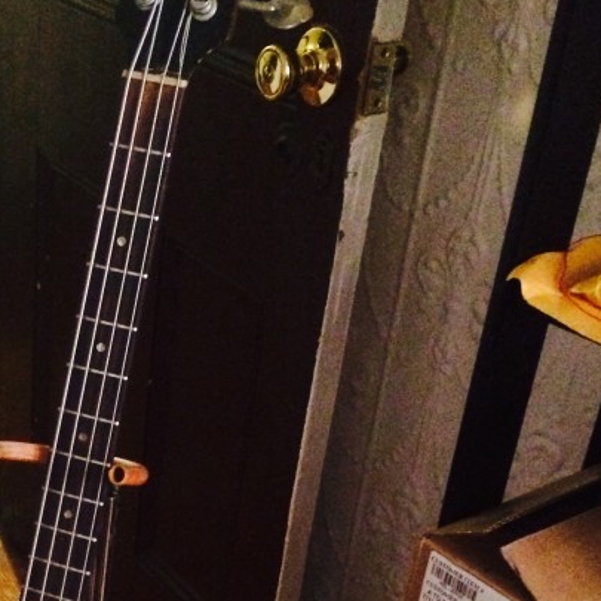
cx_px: 76
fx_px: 1316
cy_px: 592
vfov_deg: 24.6
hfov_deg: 25.1
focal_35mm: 67
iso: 640
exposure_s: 1/15
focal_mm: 4.12
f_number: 2.2
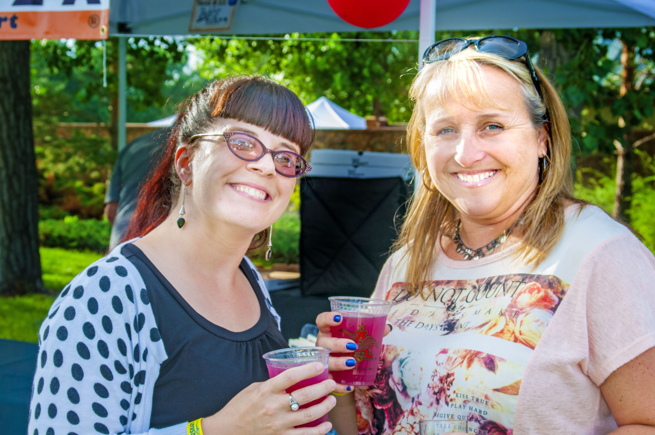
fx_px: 1308
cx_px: 328
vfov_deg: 18.9
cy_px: 218
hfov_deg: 28.1
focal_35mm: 72
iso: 200
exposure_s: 1/100
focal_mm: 48
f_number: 9
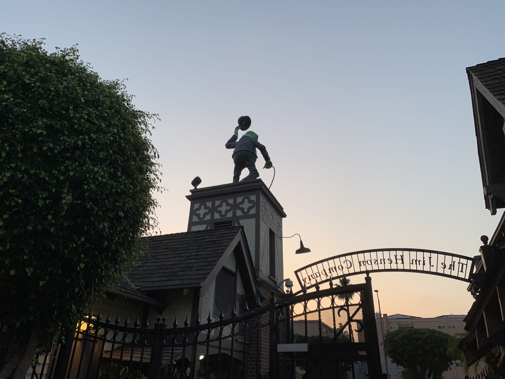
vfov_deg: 53.1
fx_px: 379
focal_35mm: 26
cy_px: 190
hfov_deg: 67.3
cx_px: 252
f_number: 1.8
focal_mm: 4.25
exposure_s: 1/660
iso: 25
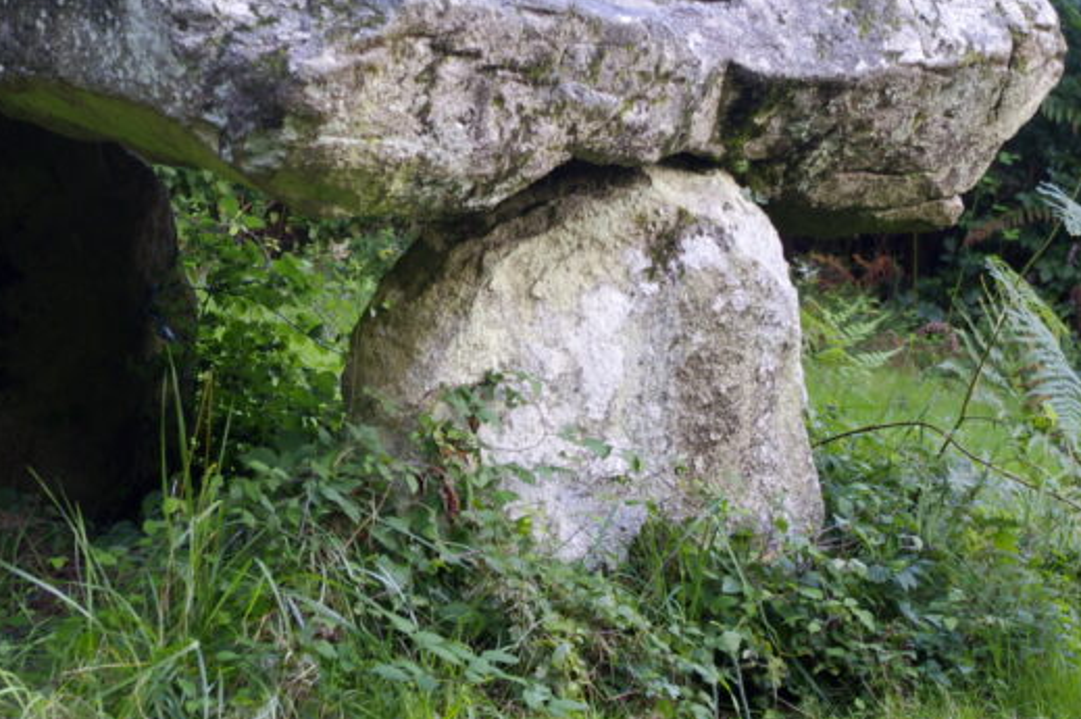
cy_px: 192
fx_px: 4440
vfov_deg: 9.2
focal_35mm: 148
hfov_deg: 13.8
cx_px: 319
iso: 200
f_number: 5.6
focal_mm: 50
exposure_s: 1/25
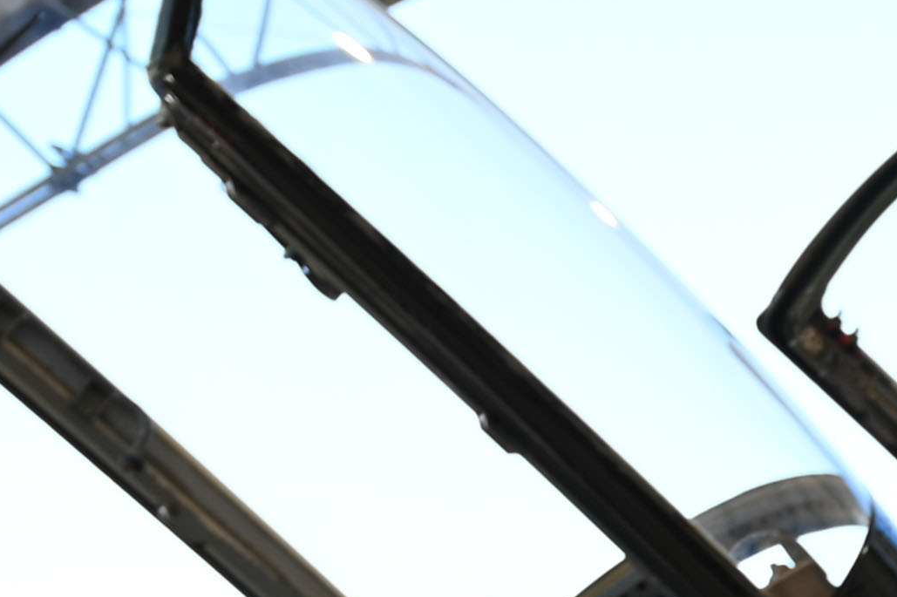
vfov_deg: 6.9
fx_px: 4682
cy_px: 1373
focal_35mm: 188
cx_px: 1699
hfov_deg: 10.2
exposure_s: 1/100
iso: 100
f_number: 4.5
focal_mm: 32
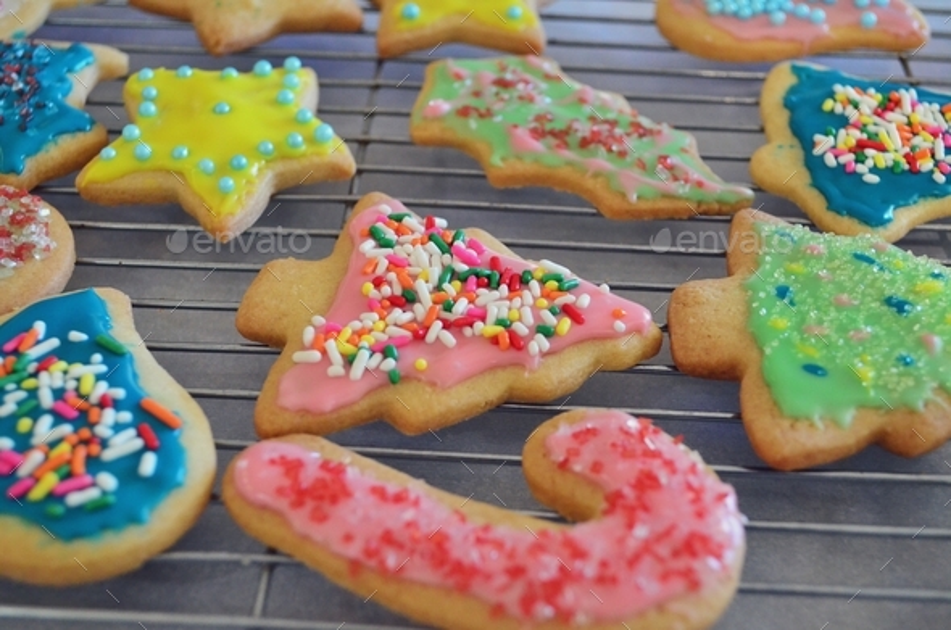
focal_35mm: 51
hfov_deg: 38.9
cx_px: 476
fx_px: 1345
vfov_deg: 26.4
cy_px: 315
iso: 2500
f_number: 5.6
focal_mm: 34
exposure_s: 1/80
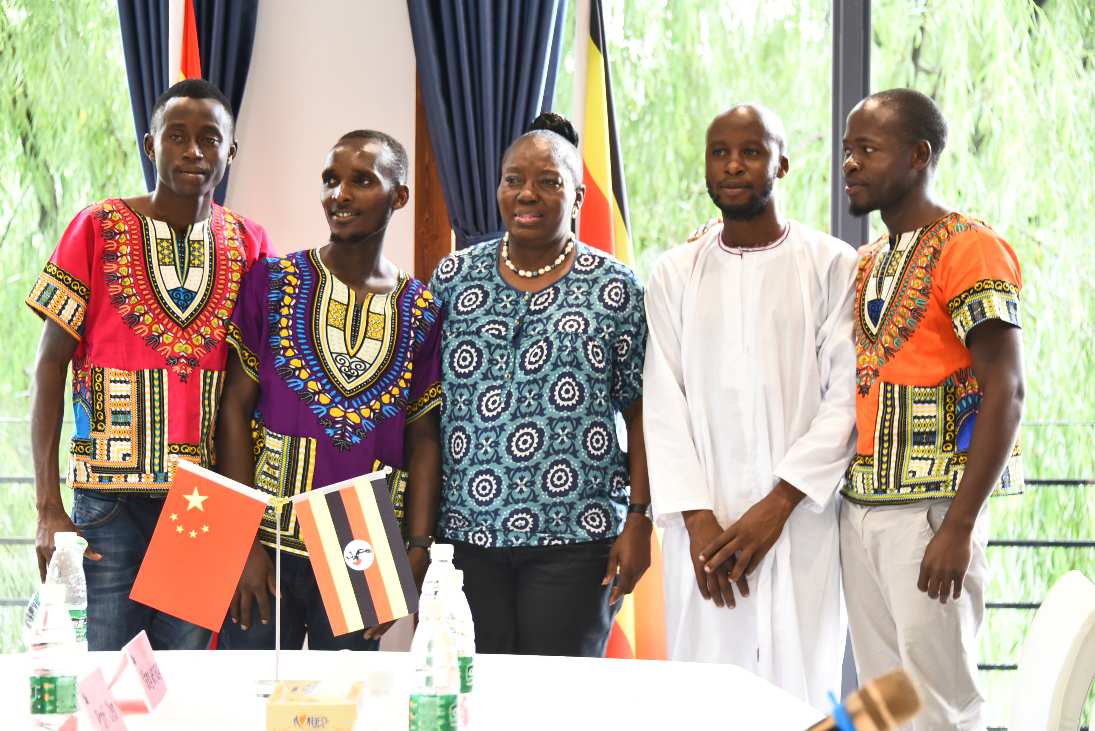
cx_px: 548
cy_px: 366
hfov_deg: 18.3
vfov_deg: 12.2
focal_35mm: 112
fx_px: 3408
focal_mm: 112
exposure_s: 1/20
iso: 560
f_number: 5.3
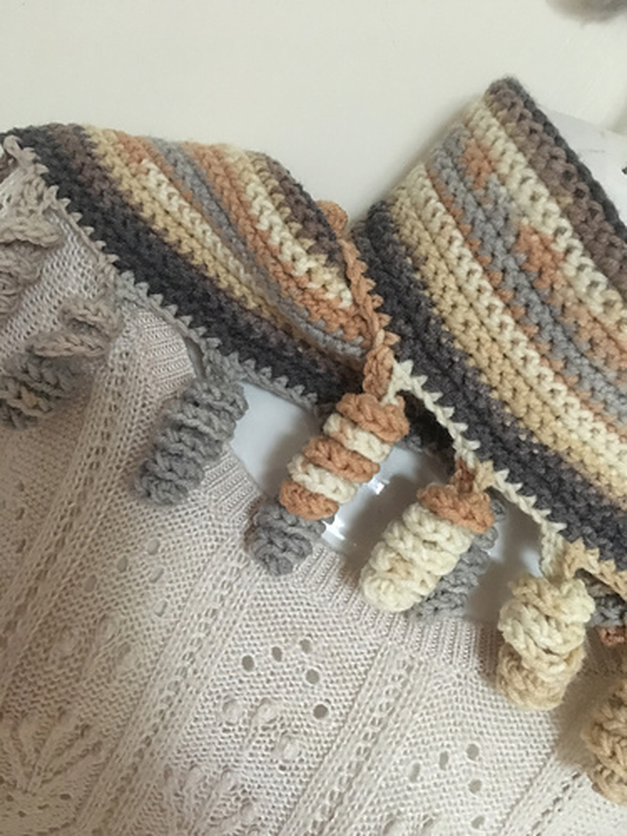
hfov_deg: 48.2
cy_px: 418
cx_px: 314
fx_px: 700
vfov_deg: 61.7
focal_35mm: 29
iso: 320
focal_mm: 4.15
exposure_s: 1/17
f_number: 2.2
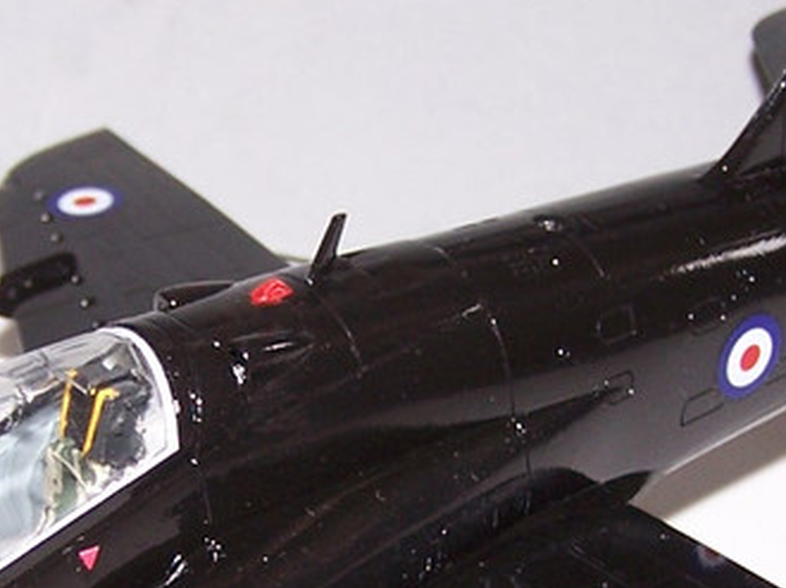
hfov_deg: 16.0
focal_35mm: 123
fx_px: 2791
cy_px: 517
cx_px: 318
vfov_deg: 12.0
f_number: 2.8
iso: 80
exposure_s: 1/60
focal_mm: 6.3
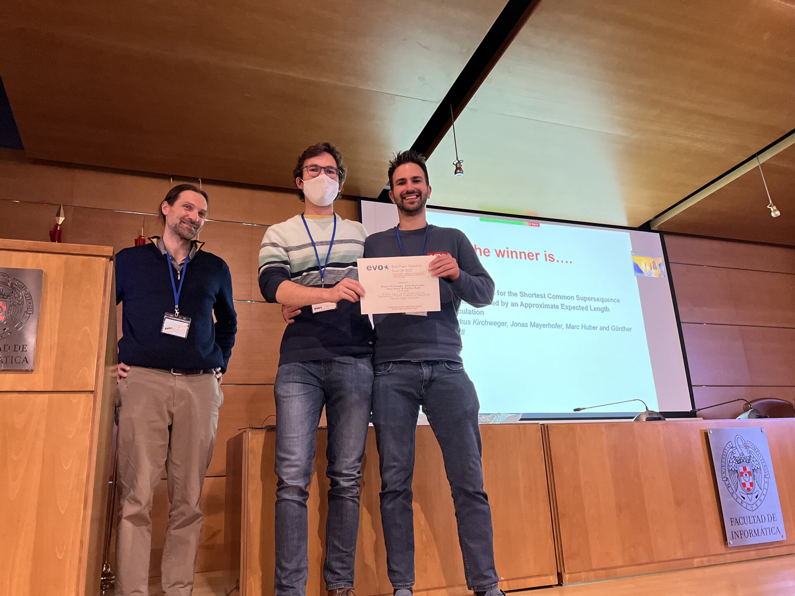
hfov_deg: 67.3
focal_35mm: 26
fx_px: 597
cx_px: 398
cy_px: 298
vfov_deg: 53.1
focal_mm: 5.7
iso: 400
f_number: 1.5
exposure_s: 1/33
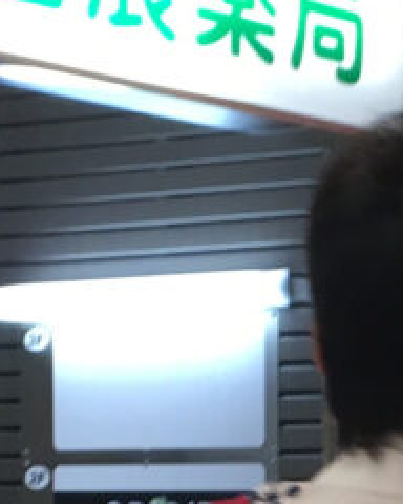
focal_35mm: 181
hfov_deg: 8.4
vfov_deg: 10.4
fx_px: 2699
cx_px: 512
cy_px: 662
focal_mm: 4.15
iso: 50
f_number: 2.2
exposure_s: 1/30
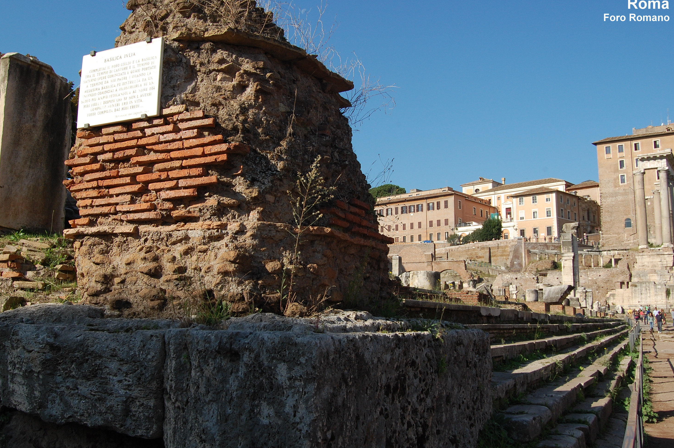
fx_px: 664
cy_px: 222
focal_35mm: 36
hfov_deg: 53.8
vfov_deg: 37.3
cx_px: 330
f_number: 10
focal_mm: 23
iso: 250
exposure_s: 1/250
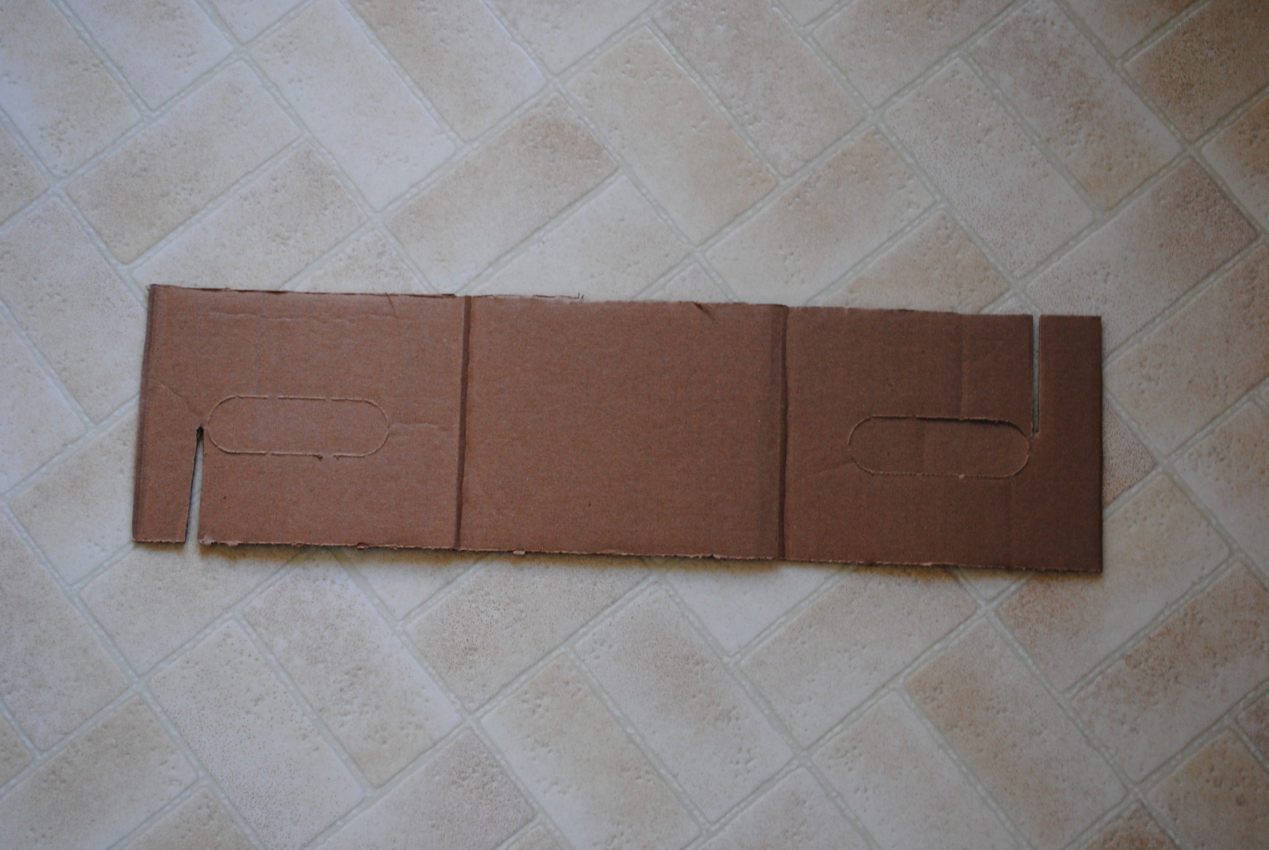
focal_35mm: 60
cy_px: 425
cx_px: 634
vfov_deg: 22.7
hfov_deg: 33.4
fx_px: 2118
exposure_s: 1/30
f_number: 5.3
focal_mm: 40
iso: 250
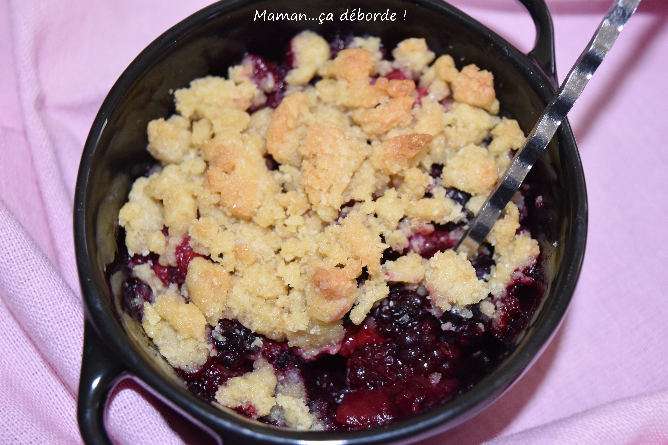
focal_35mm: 60
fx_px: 1113
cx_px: 334
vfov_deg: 22.6
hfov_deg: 33.4
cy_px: 222
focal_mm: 40
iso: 1000
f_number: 4.8
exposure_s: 1/60
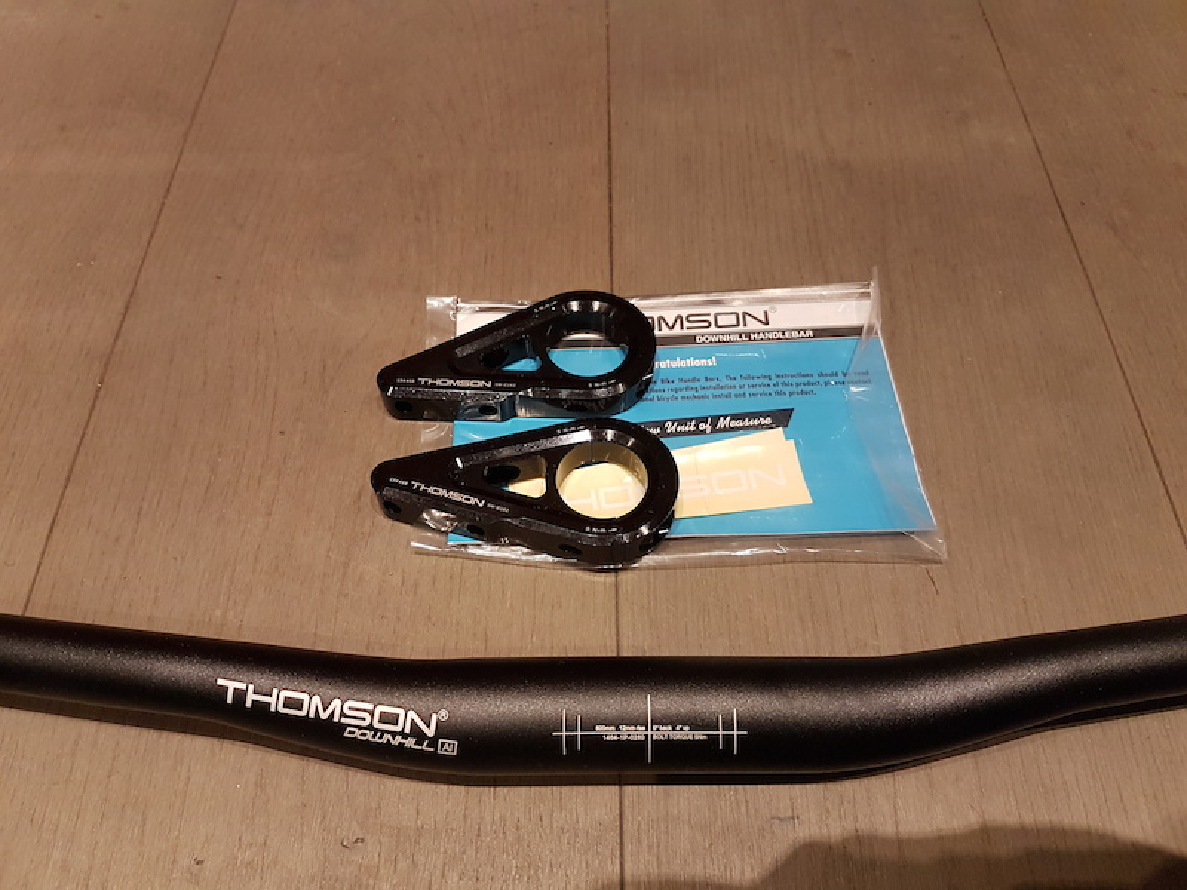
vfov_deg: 53.1
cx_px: 594
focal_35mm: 26
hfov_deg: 67.3
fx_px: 892
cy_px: 445
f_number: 1.7
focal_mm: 4.2
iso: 200
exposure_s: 1/11
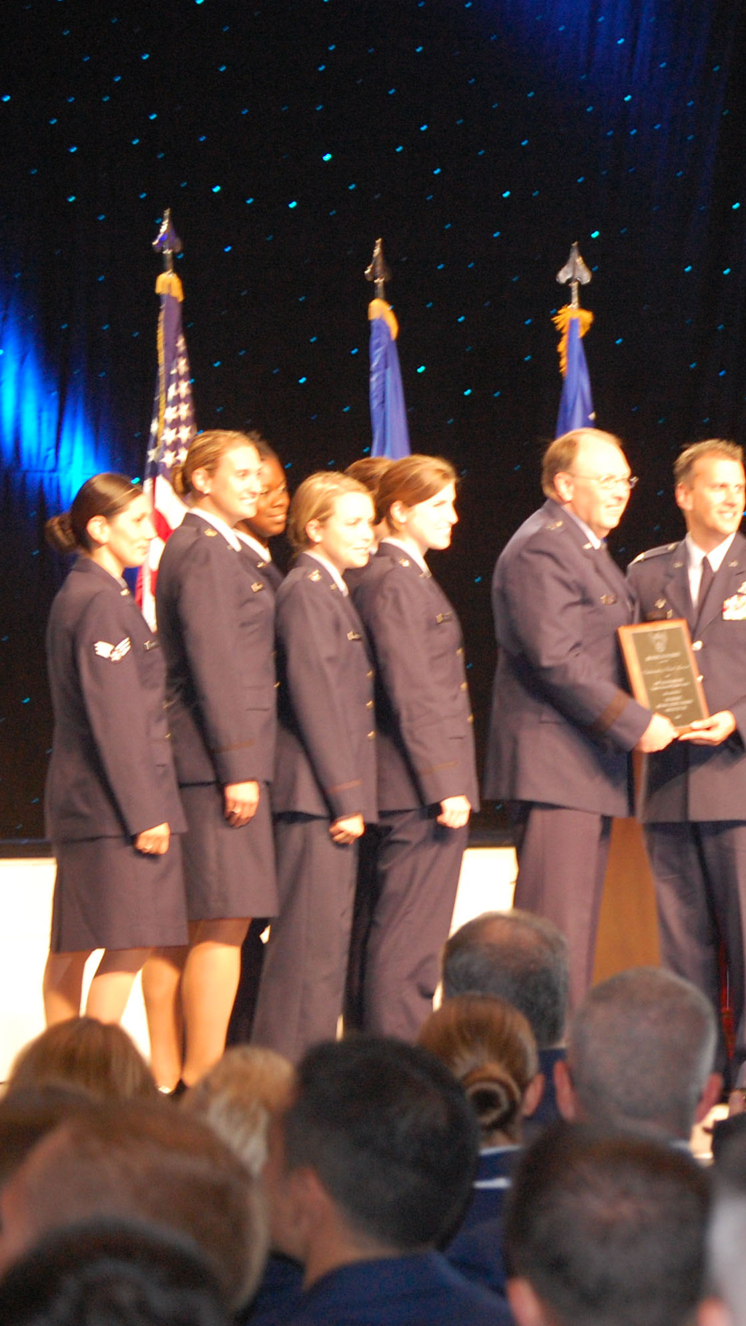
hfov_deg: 6.3
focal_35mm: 190
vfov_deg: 11.3
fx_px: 6683
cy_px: 664
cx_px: 918
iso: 1100
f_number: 4.5
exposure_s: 1/60
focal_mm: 80
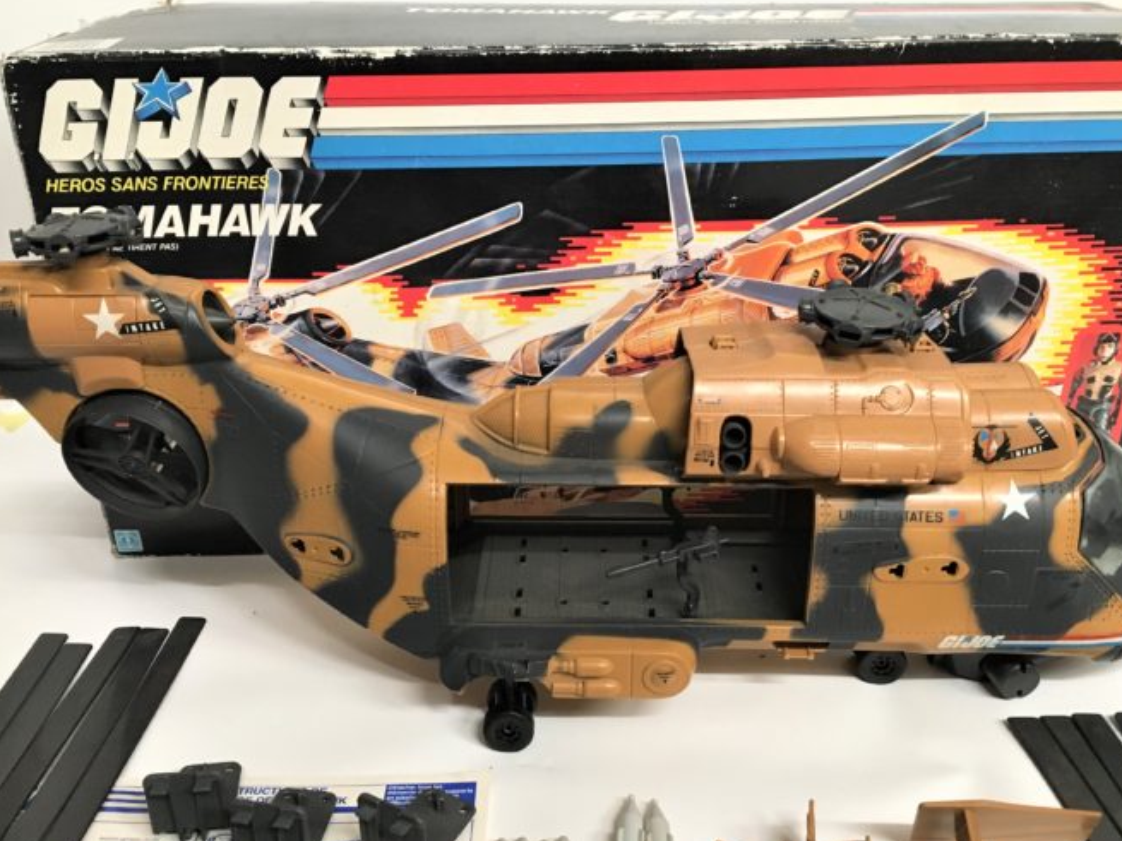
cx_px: 570
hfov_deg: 54.0
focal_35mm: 34
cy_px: 481
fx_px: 1102
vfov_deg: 41.7
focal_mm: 4.15
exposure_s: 1/25
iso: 200
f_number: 2.2
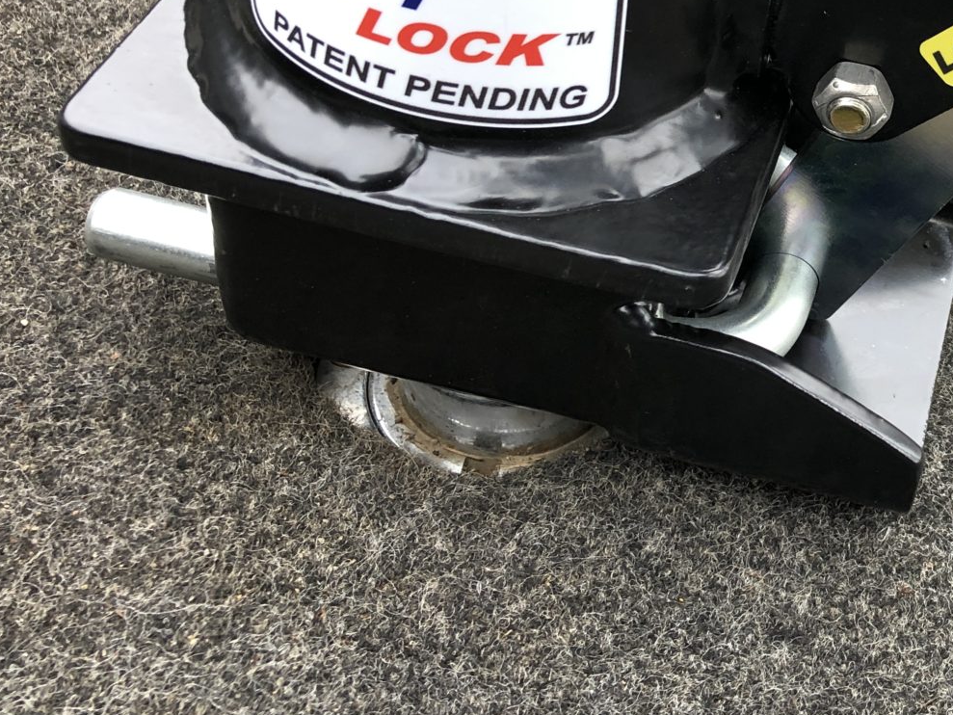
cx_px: 904
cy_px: 203
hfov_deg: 31.3
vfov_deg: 25.0
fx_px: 1597
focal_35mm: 58
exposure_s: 1/40
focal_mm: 4
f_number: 1.8
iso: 25
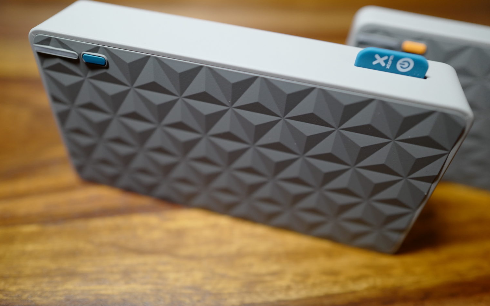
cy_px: 141
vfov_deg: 43.1
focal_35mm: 29
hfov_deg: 64.6
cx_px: 247
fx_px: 387
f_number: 2.8
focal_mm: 28
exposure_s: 1/80
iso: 1000
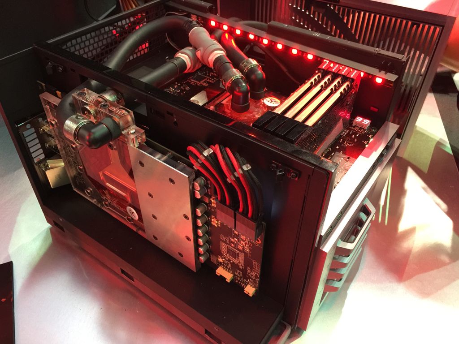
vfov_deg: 48.2
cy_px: 172
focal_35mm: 29
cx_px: 230
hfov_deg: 61.7
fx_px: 385
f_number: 2.2
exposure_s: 1/15
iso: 125
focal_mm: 4.15
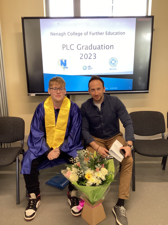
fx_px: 201
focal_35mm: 31
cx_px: 84
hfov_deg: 45.4
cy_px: 112
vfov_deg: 58.4
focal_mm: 3.3
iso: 64
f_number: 2.4
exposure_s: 1/60
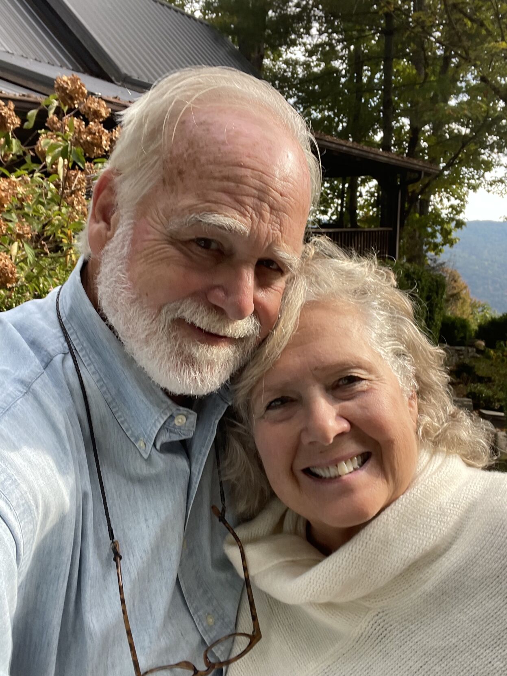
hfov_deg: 46.8
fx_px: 586
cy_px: 338
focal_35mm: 30
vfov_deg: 60.0
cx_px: 254
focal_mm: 2.71
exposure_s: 1/121
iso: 32
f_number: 2.2
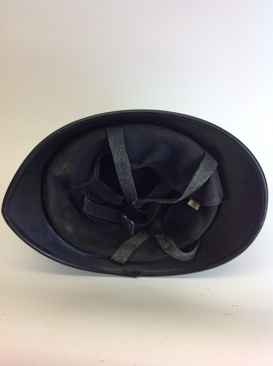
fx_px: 369
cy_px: 183
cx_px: 136
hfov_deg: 40.6
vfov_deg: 52.7
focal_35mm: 35
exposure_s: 1/100
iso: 64
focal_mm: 4.28
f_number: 2.4
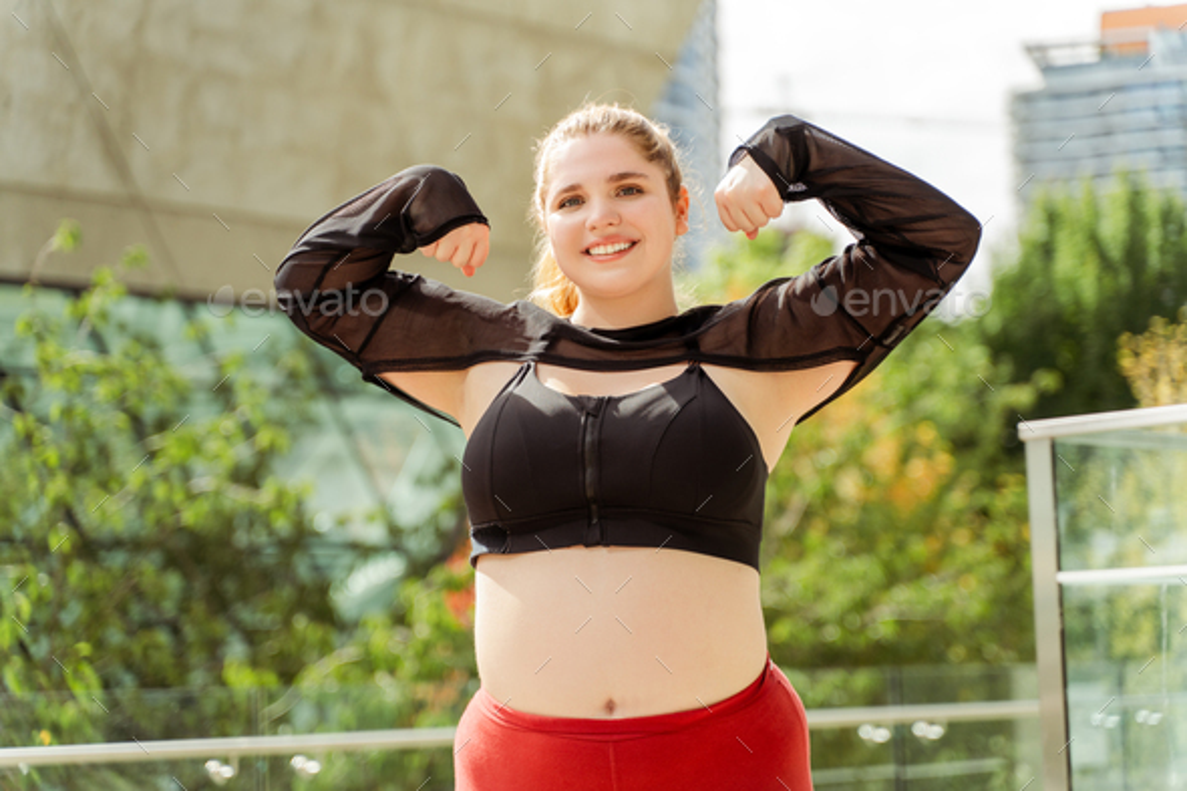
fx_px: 2472
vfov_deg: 18.2
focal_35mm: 75
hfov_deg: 27.0
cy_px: 396
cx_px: 594
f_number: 2.8
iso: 200
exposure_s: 1/1250
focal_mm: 75
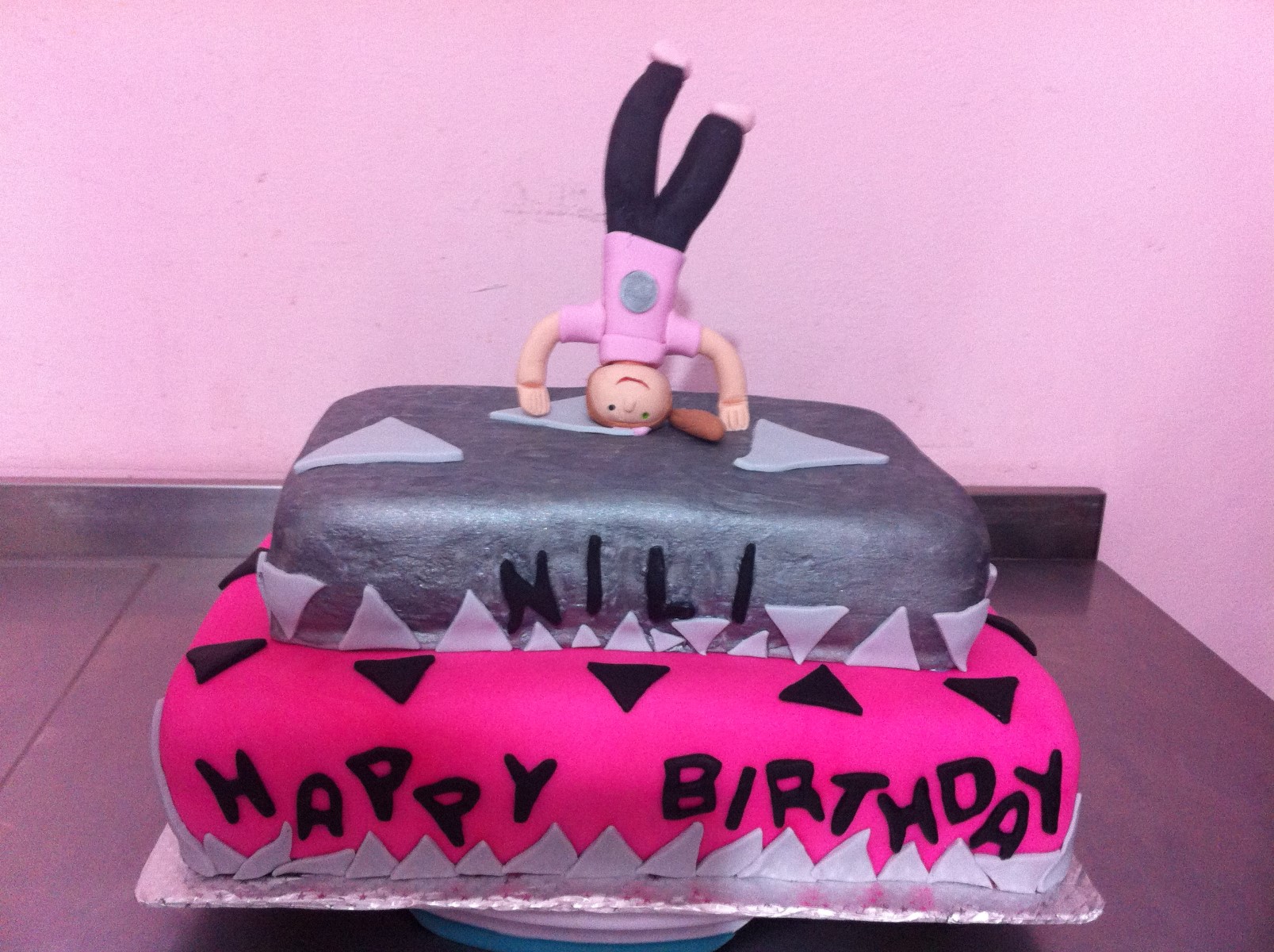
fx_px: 1286
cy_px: 476
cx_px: 637
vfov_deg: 40.6
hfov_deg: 52.7
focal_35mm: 35
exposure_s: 1/15
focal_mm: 3.85
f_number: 2.8
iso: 250
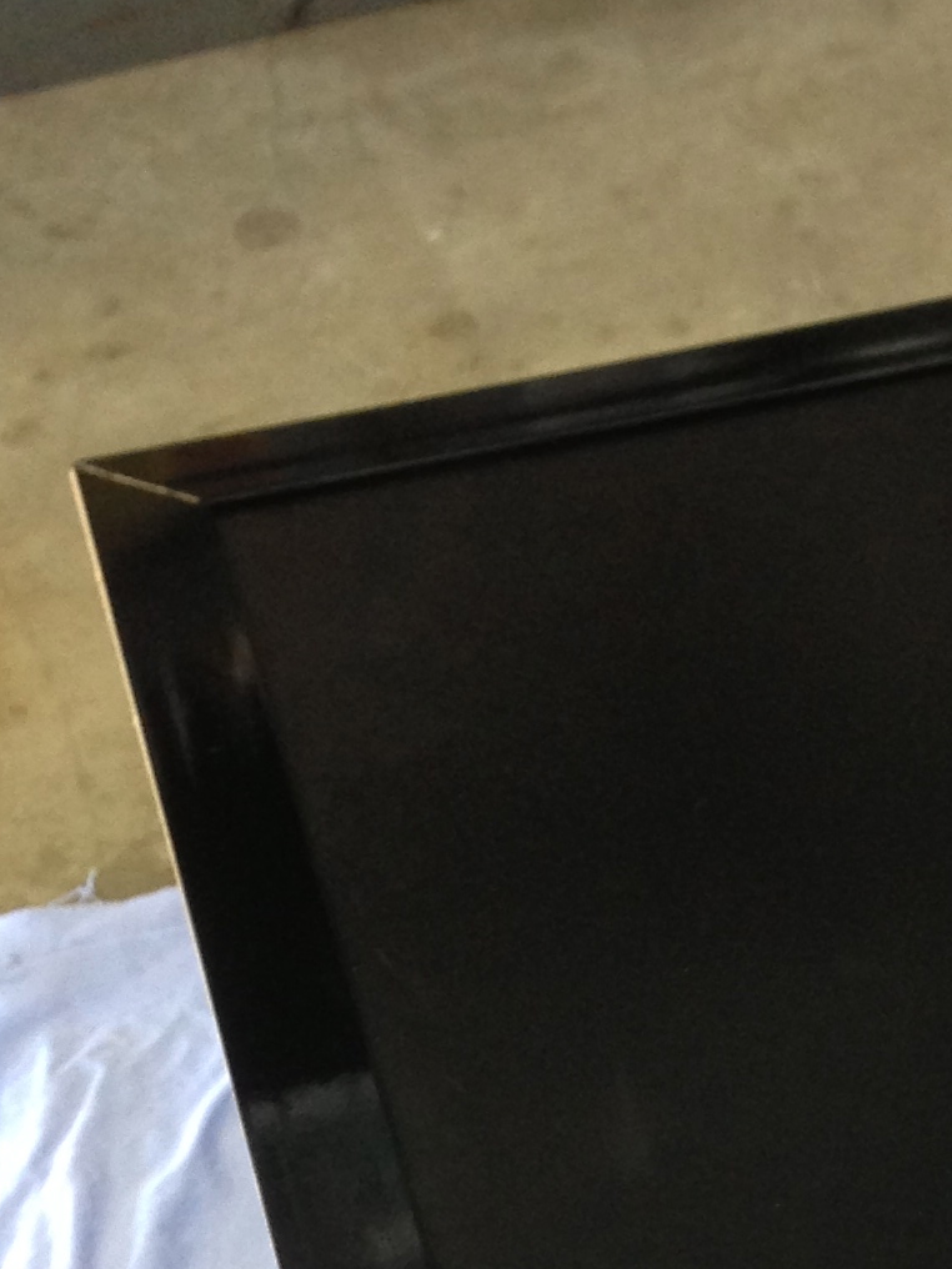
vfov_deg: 18.0
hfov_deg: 13.6
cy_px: 1341
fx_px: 3887
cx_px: 1083
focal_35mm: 106
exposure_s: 1/20
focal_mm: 4.13
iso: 100
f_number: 2.4
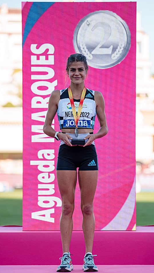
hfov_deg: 7.6
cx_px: 87
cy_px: 135
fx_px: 1161
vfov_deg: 13.4
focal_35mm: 160
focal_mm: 151
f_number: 3.2
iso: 100
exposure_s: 1/400
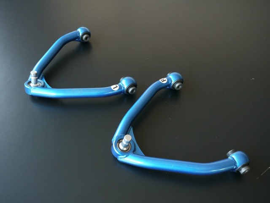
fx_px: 265
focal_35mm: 34
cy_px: 102
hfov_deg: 54.0
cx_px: 135
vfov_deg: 41.8
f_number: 4.2
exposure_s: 1/30
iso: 320
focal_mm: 17
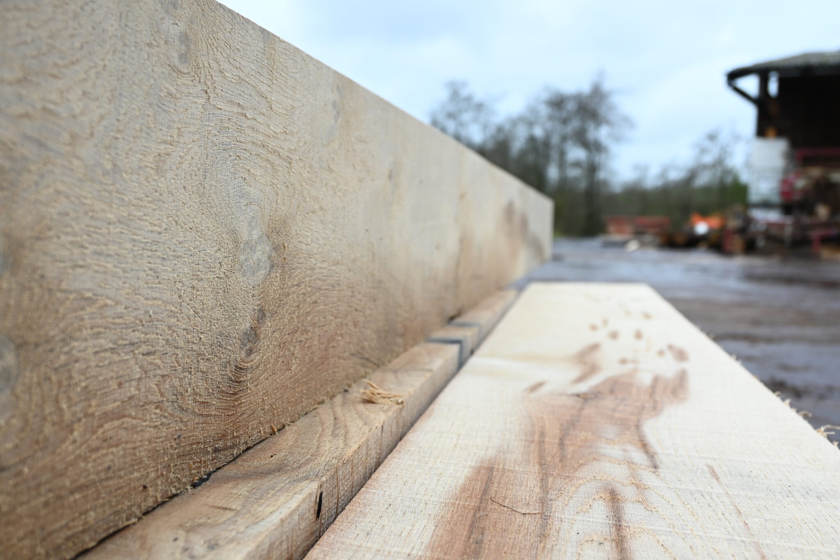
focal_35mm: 33
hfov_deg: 57.2
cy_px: 280
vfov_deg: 40.0
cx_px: 420
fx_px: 770
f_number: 5
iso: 100
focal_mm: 22.5
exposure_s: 1/100
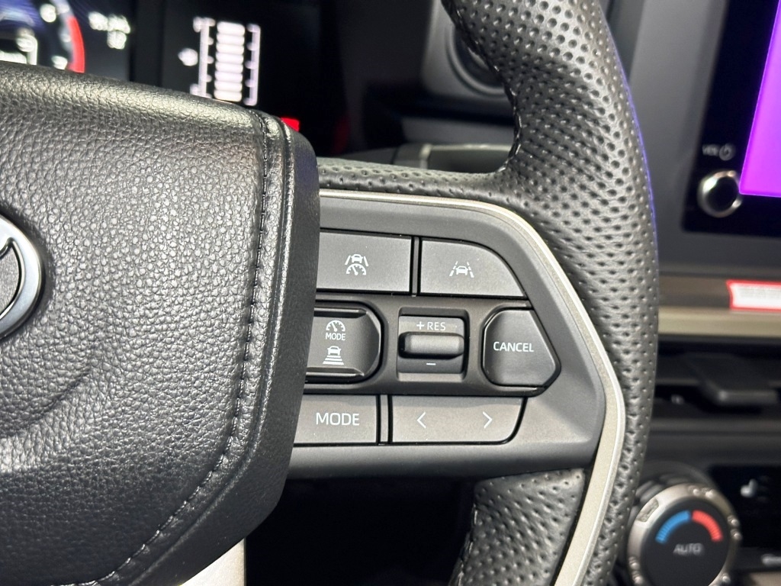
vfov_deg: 30.3
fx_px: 1083
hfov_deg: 39.7
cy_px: 293
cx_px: 390
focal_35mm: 48
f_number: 1.78
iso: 500
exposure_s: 1/40
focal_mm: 6.86
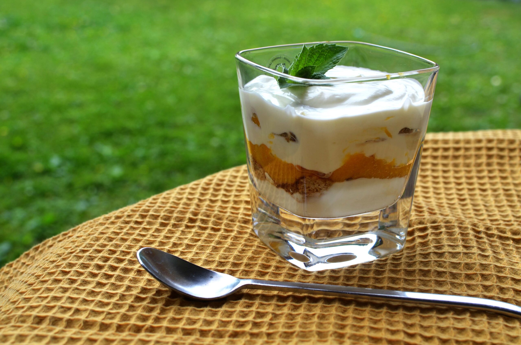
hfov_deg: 37.9
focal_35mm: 52
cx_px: 260
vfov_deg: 25.6
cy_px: 172
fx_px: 758
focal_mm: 35
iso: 125
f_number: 7.1
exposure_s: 1/125
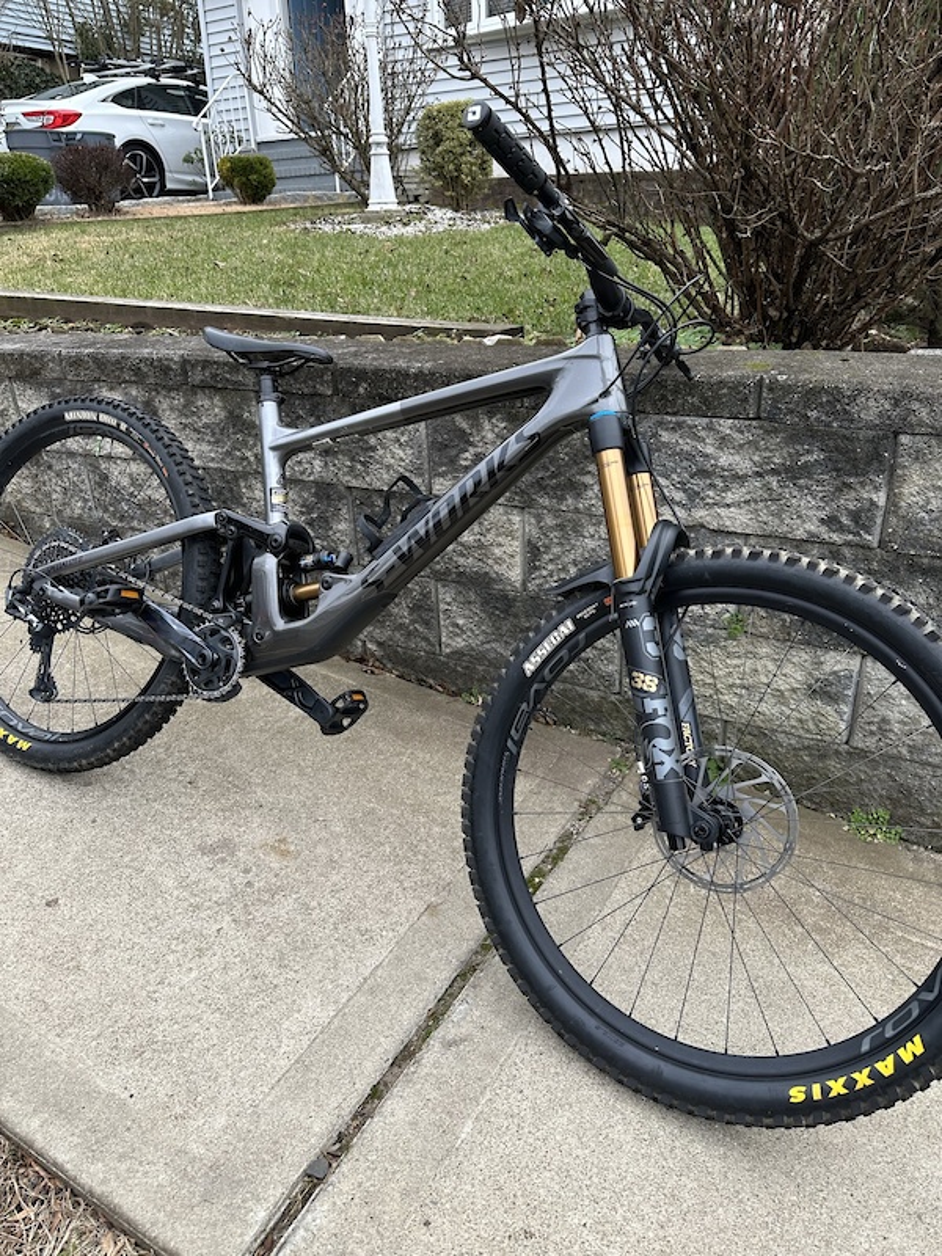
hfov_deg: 56.8
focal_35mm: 24
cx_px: 471
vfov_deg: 71.6
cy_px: 628
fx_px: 871
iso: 80
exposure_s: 1/373
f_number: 1.78
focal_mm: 6.86
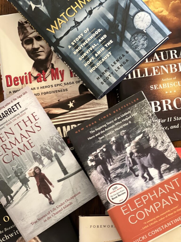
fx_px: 537
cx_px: 90
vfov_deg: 25.3
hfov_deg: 19.1
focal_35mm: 77
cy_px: 121
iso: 400
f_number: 2.8
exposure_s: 1/15
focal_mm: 9
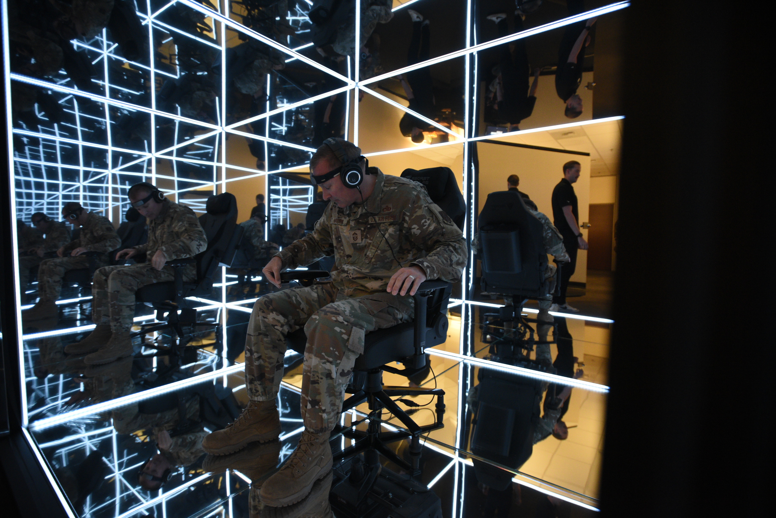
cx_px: 388
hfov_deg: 93.3
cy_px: 259
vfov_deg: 70.5
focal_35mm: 17
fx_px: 367
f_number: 3.2
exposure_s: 1/100
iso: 3200
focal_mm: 17
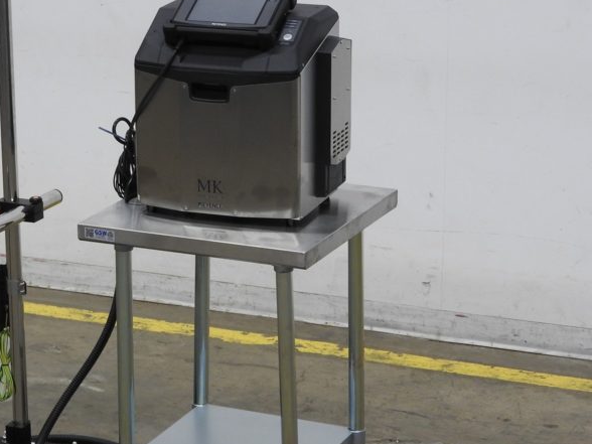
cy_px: 242
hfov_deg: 16.1
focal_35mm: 122
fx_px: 2086
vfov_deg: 12.1
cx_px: 157
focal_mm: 12.5
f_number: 4.5
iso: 180
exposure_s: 1/30
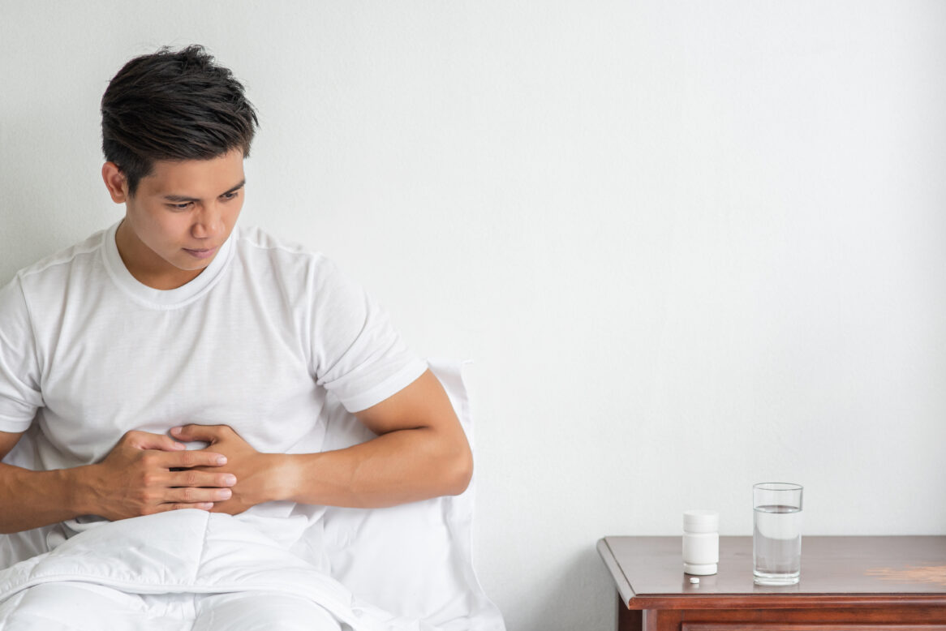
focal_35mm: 112
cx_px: 402
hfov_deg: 18.2
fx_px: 2944
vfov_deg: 12.2
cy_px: 377
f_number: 2
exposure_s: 1/200
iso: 400
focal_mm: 85
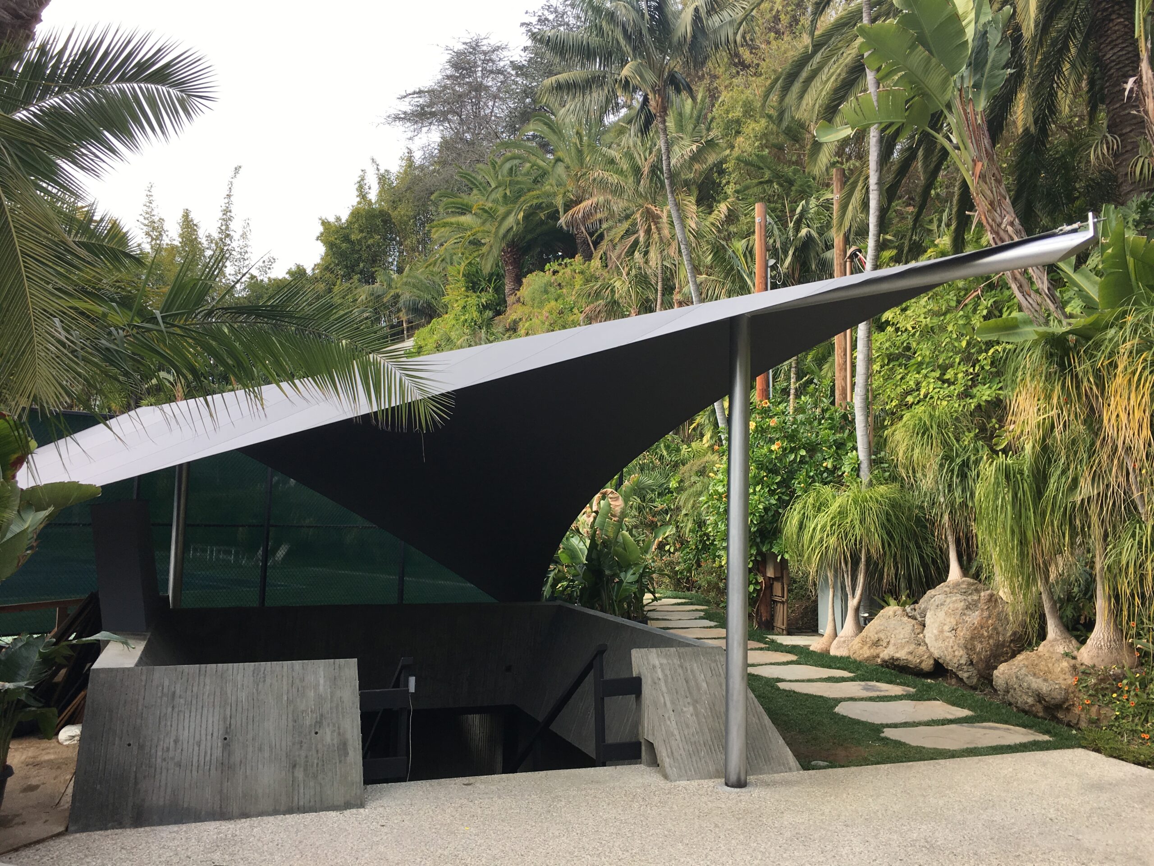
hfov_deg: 61.7
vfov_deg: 48.2
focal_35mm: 29
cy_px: 433
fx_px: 967
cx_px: 577
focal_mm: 4.15
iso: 25
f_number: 2.2
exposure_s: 1/506
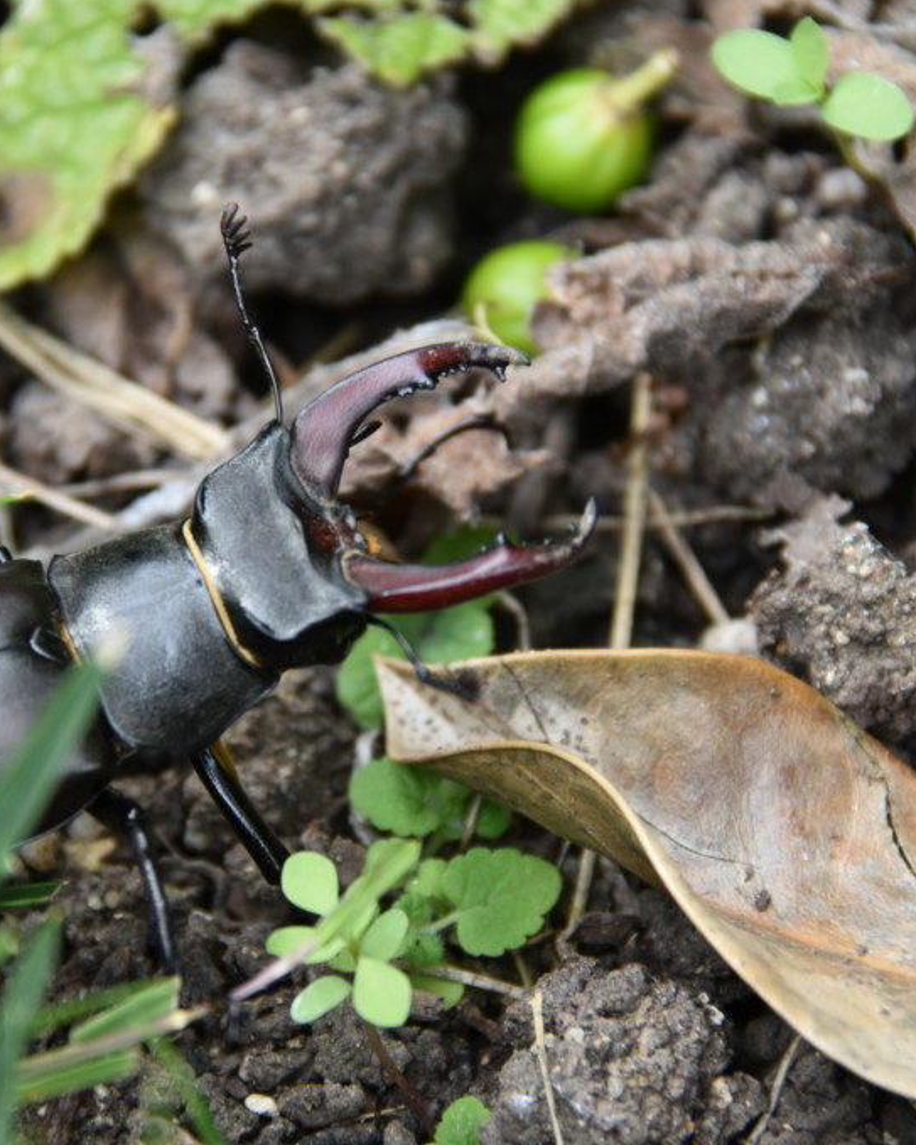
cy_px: 632
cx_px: 314
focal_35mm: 746
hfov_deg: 2.1
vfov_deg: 2.6
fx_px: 25286
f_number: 8
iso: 400
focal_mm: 300
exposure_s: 1/125
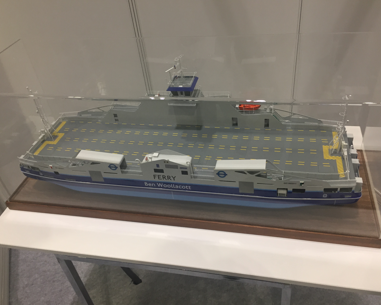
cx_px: 193
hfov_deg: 57.2
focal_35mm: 31
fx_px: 350
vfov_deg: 47.1
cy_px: 153
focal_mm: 4.15
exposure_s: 1/33
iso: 100
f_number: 2.2
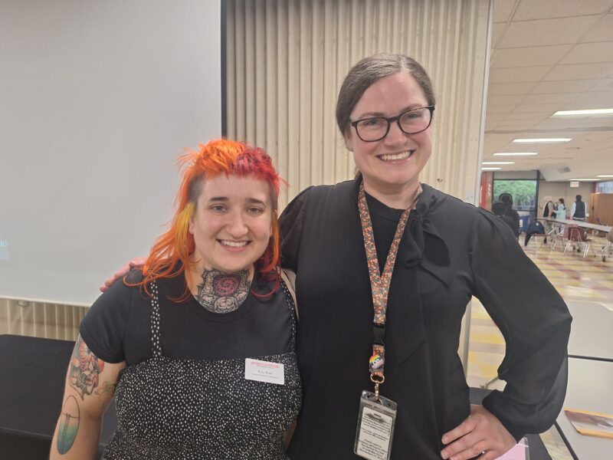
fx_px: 407
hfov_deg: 73.9
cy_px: 230
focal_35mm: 23
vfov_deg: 58.9
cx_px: 306
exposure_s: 1/40
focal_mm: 5.54
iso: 160
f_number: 1.8
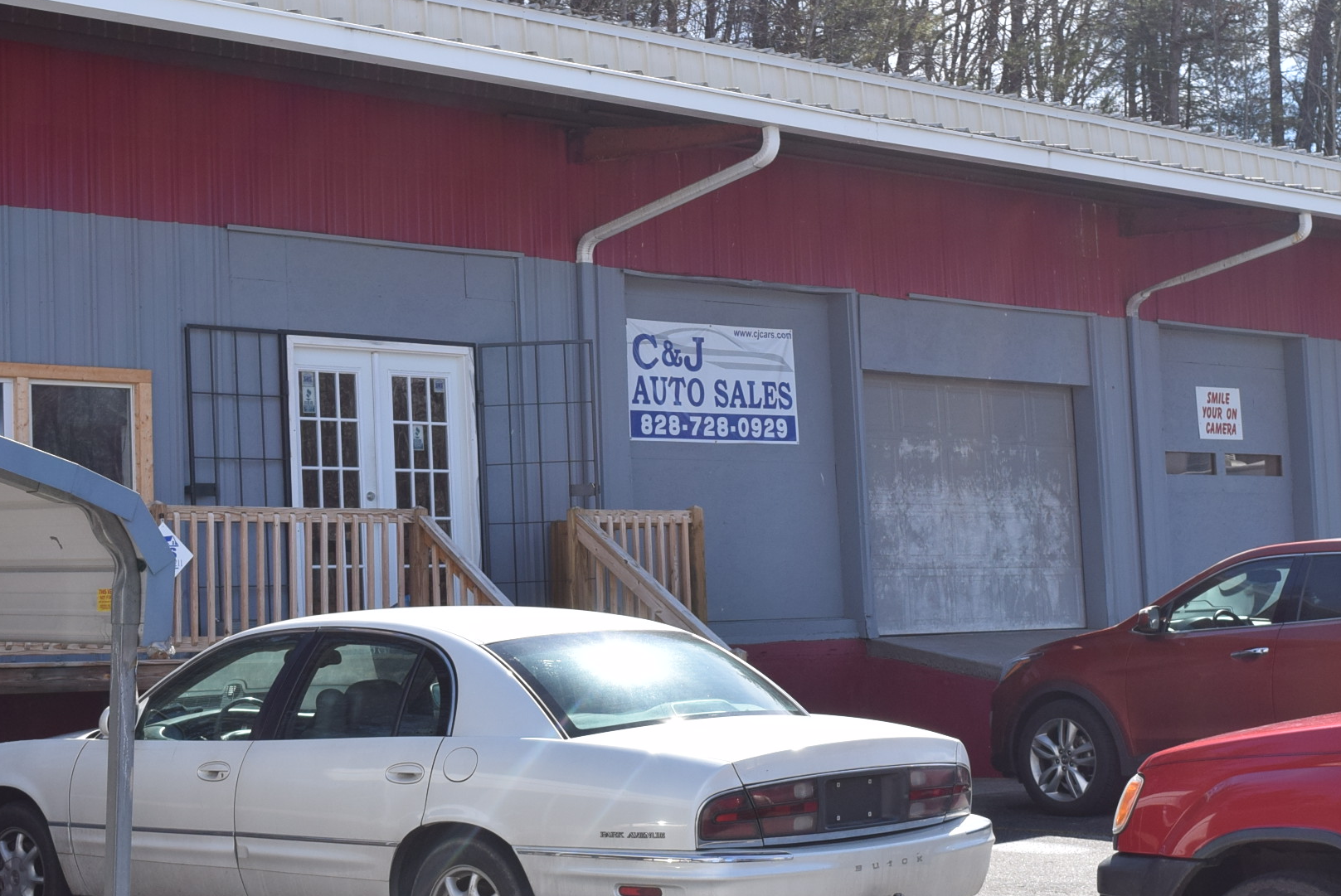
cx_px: 807
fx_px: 2793
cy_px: 453
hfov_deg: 26.9
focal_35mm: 75
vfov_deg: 18.2
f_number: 10
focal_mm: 27
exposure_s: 1/400
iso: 200
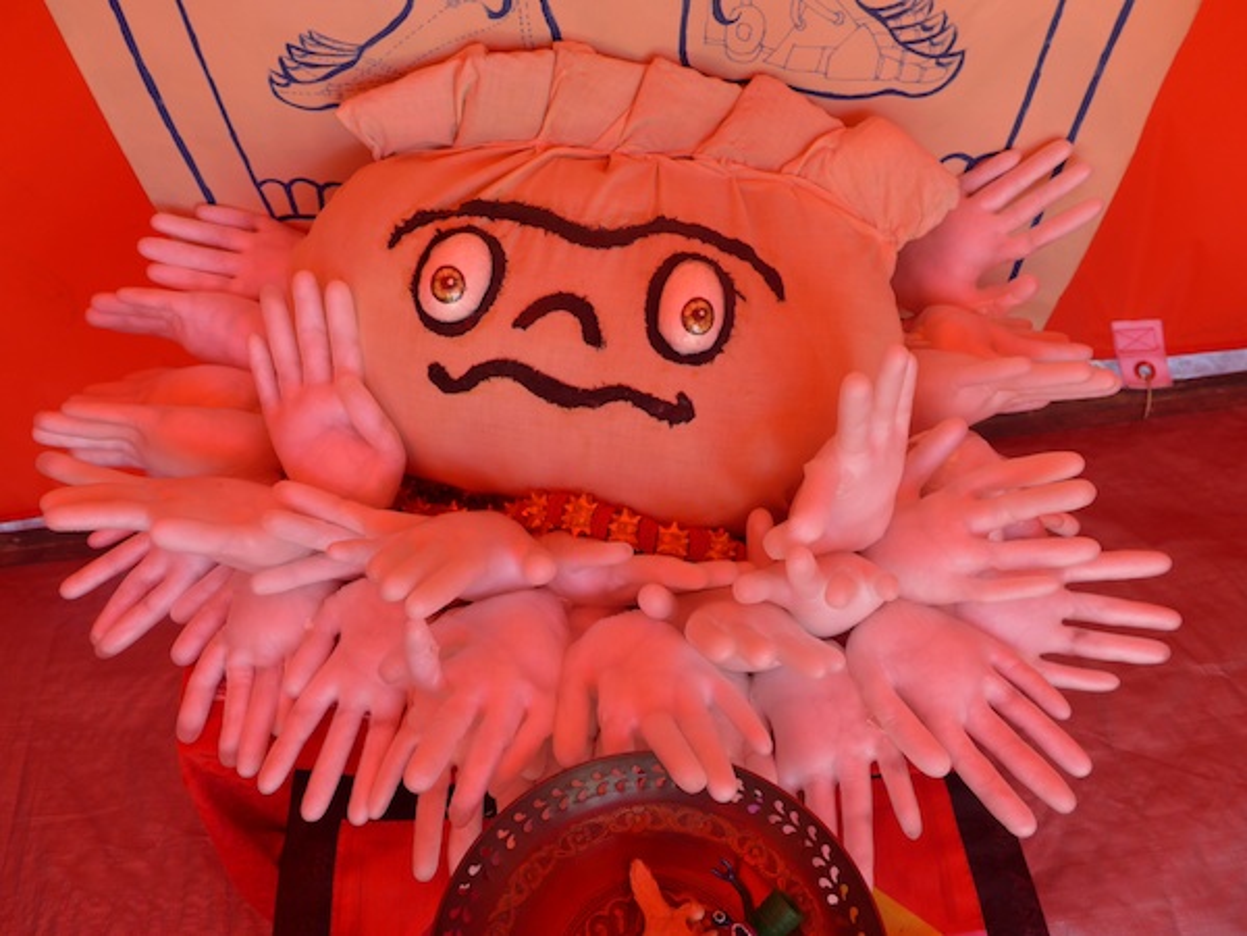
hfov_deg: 61.7
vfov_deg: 48.2
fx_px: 1045
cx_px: 624
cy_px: 468
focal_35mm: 29
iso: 80
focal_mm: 6
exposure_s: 1/100
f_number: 2.8
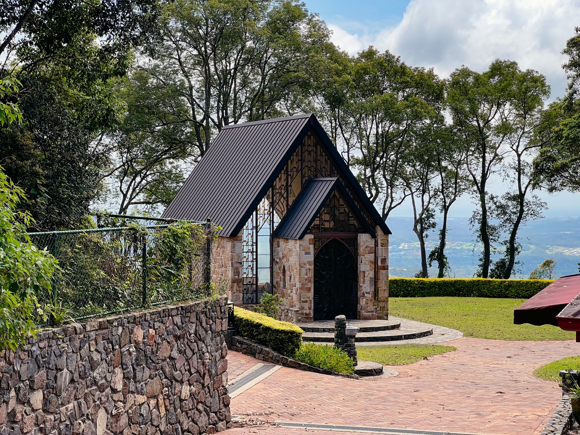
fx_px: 1290
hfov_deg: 25.3
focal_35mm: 77
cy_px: 218
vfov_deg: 19.1
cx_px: 290
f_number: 2.8
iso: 32
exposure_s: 1/320
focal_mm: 9
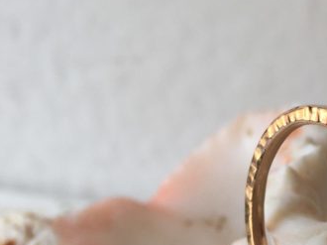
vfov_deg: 15.9
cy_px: 276
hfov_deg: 21.1
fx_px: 850
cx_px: 316
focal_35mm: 90
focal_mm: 4.15
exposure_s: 1/153
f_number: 2.2
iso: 25
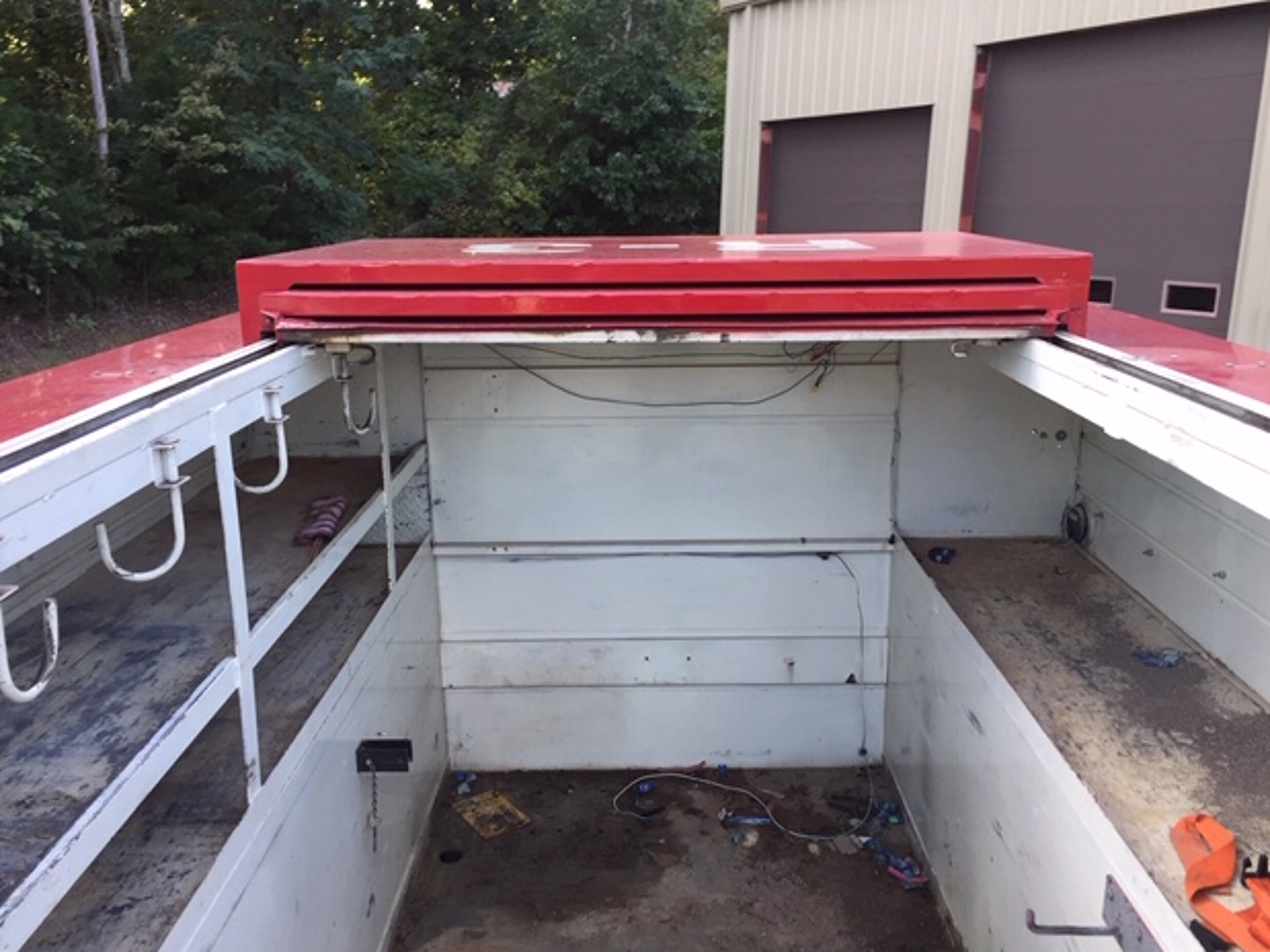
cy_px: 470
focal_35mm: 30
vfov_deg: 46.8
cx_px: 654
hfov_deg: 60.0
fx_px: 1100
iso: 40
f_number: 2.2
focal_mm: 4.15
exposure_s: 1/120
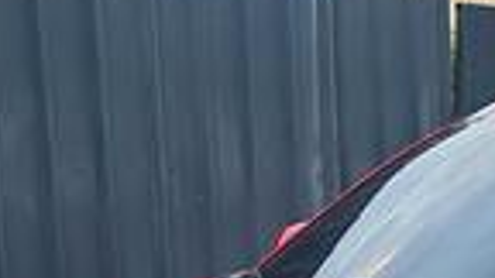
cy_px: 467
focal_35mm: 76
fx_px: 998
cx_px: 533
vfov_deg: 14.4
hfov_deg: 25.9
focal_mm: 7
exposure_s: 1/120
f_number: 1.8
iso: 80
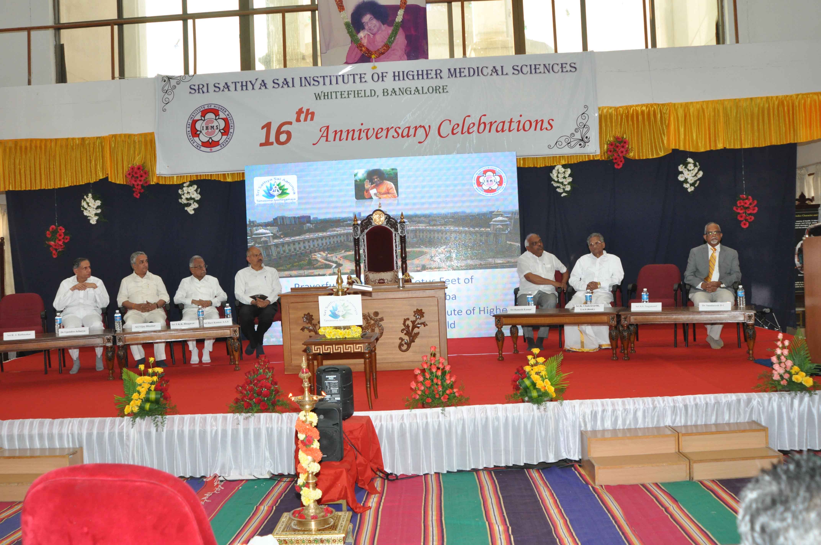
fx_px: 1537
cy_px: 272
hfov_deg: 29.9
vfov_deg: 20.1
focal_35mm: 68
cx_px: 410
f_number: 6.3
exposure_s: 1/160
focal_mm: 45
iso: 1000
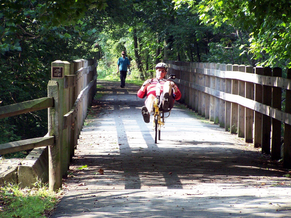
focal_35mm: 218
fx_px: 1833
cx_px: 146
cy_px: 109
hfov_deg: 9.1
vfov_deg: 6.8
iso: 140
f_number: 3.2
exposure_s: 1/250
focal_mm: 36.2
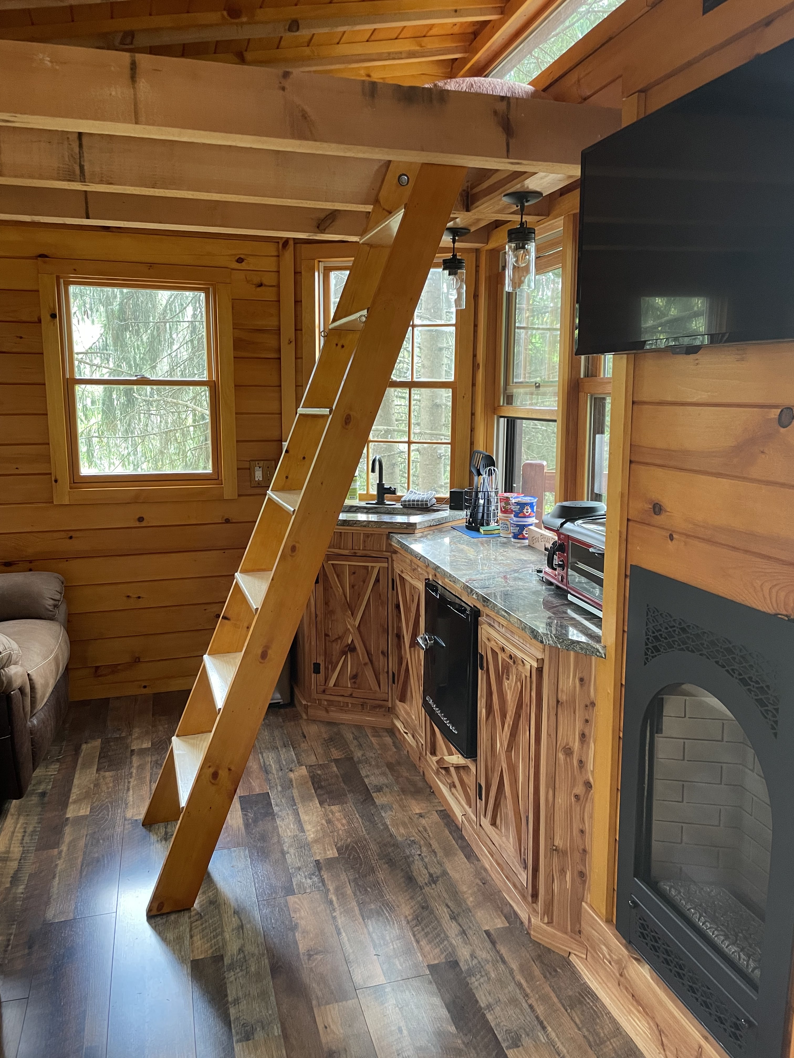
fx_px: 795
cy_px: 529
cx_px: 397
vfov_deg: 67.3
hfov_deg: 53.1
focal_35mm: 26
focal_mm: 4.2
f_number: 1.6
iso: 320
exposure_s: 1/60
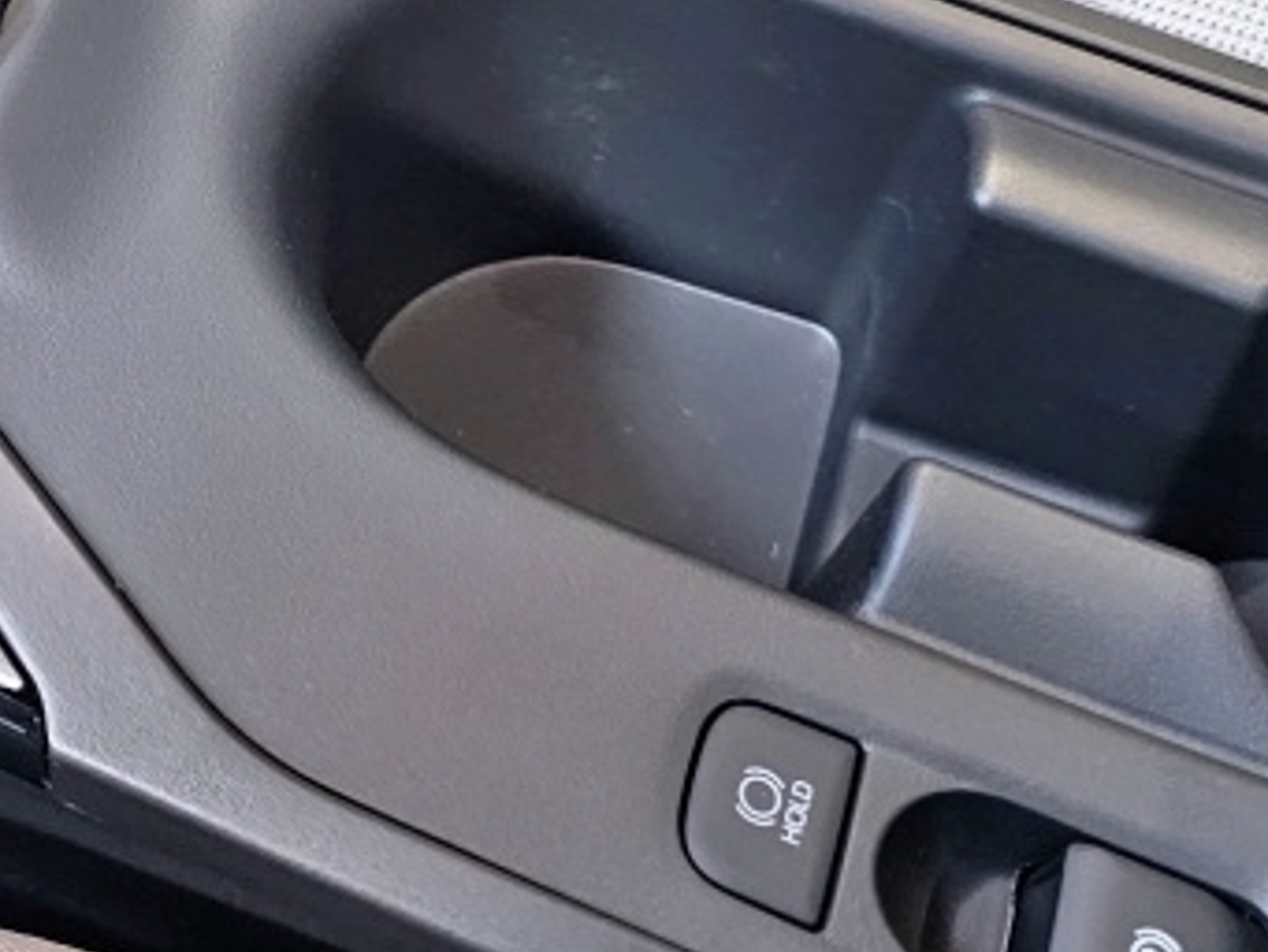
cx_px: -104
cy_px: -167
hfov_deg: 26.1
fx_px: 2528
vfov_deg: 20.1
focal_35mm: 69
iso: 1000
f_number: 1.7
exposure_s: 1/24
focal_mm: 6.3
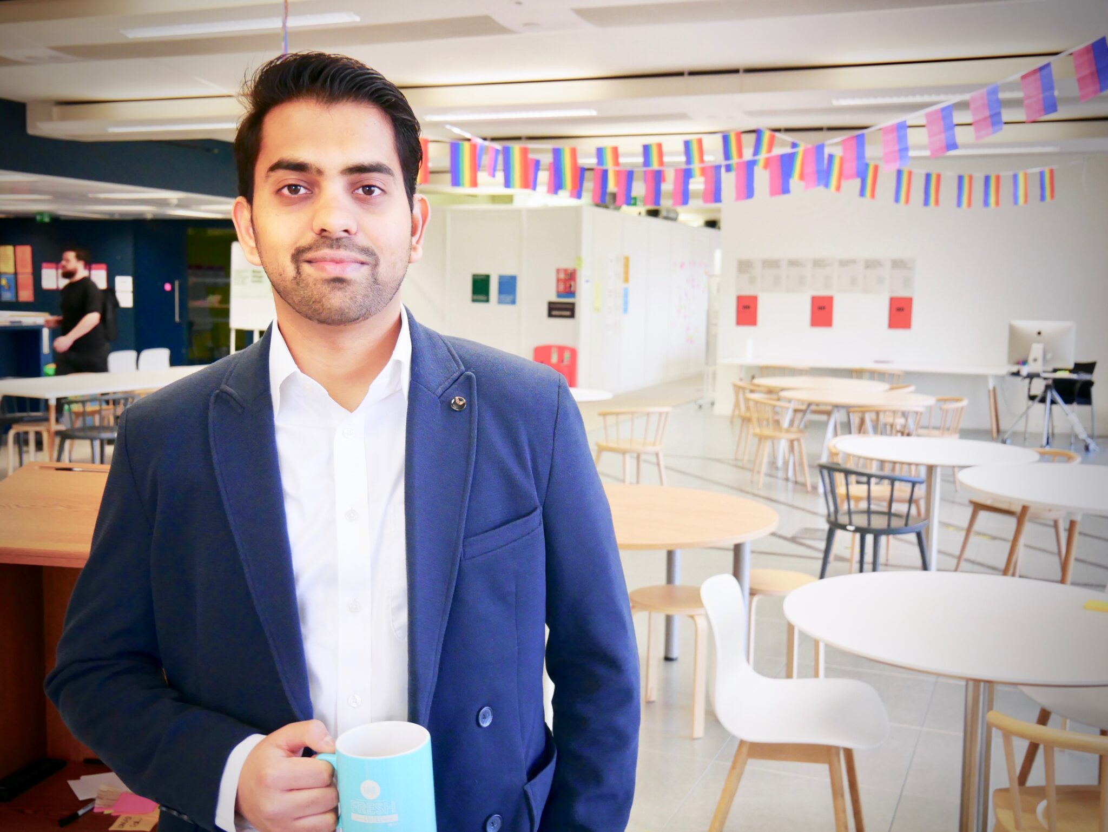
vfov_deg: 39.7
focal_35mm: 36
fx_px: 1153
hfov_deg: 51.3
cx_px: 554
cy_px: 416
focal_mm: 18
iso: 1000
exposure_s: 1/60
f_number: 3.9
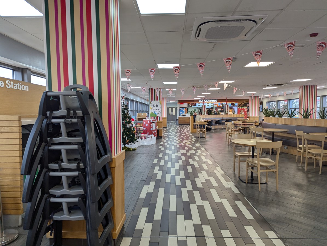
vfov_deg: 56.9
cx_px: 164
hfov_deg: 71.5
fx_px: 227
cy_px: 123
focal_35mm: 24
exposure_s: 1/100
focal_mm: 6.81
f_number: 1.85
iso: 114
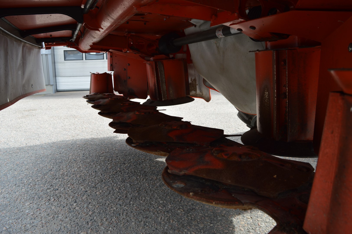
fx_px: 264
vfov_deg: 47.9
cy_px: 117
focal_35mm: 27
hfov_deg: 67.4
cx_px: 176
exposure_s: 1/160
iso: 100
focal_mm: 18
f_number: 6.3
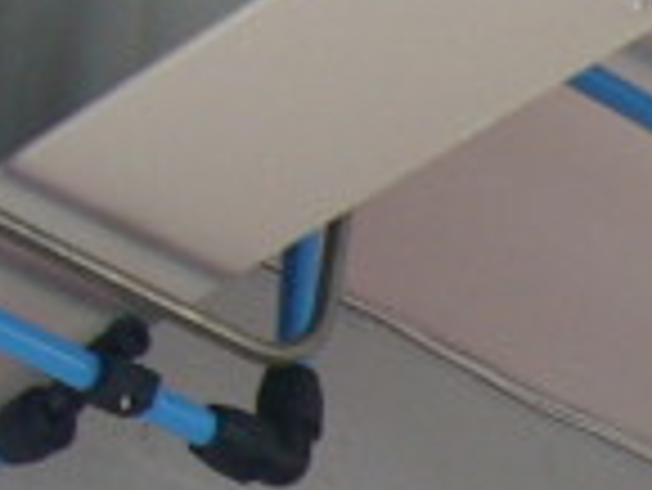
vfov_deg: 5.7
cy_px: 980
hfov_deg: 7.6
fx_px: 4788
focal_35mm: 254
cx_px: 1124
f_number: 2.9
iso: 80
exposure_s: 1/40
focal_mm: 6
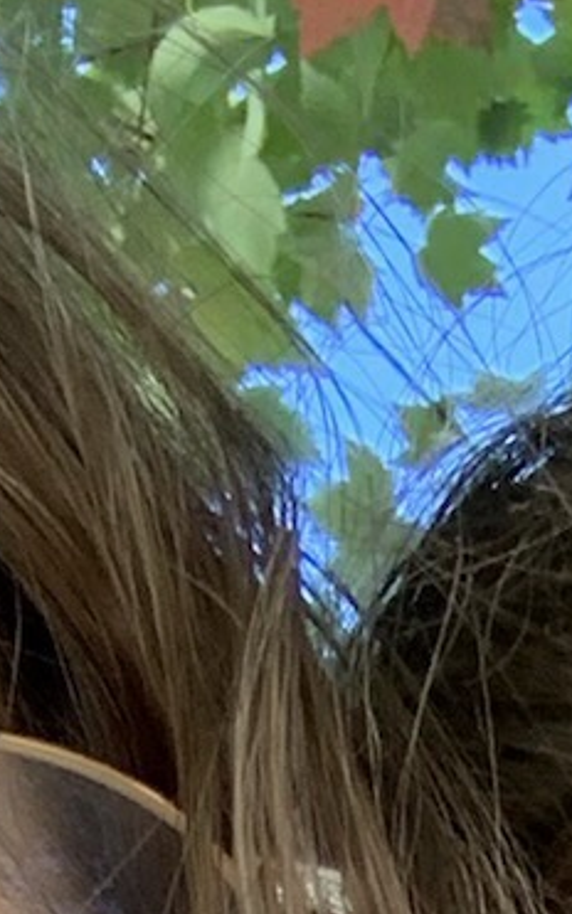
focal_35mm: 187
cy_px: 2481
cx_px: 594
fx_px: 4662
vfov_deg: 9.4
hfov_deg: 7.0
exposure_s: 1/121
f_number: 2.2
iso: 40
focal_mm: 2.87
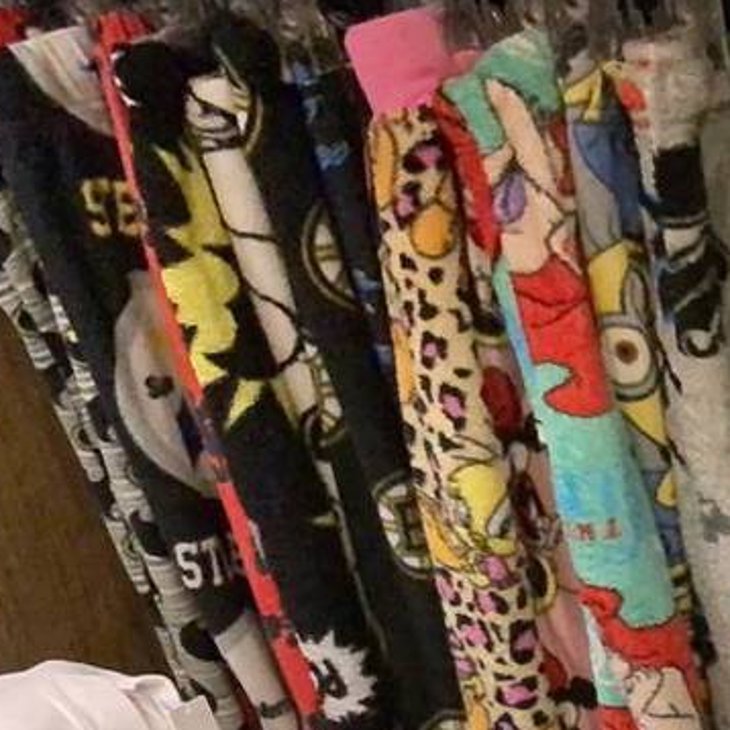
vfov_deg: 19.6
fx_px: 1980
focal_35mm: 83
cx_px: 1193
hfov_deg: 17.9
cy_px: 879
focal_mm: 3.99
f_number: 1.8
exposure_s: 1/60
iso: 320
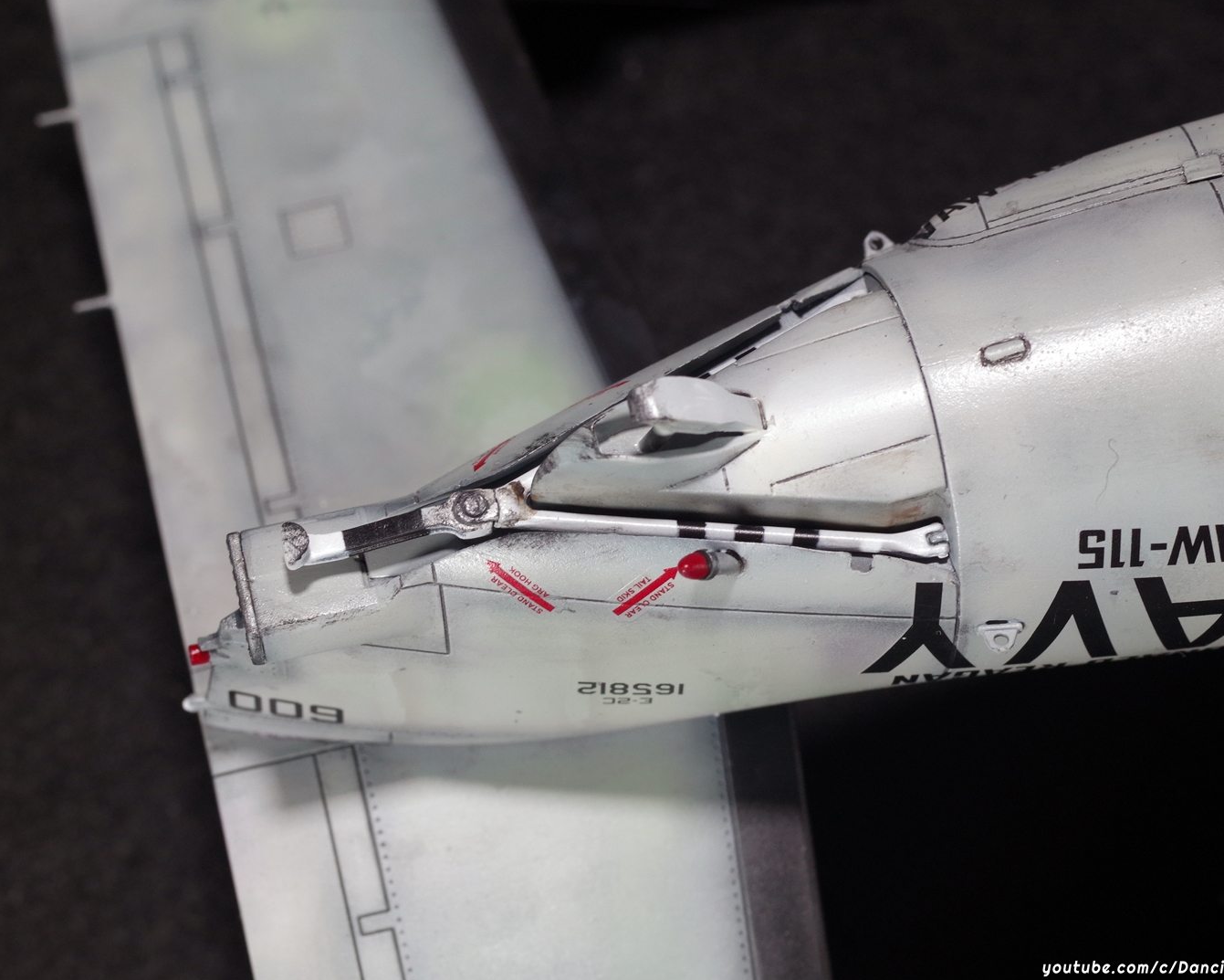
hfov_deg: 22.5
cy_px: 489
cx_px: 591
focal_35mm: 85
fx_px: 3079
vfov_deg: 18.1
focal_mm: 50
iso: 800
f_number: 10
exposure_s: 1/100
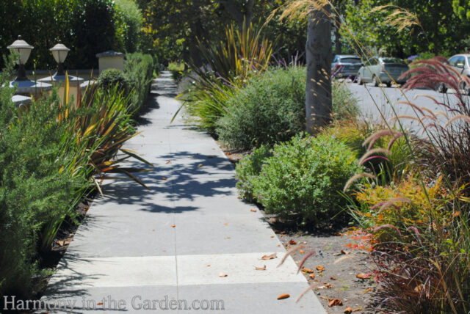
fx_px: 823
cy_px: 157
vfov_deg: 21.6
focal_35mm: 63
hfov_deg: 31.9
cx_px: 235
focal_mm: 42
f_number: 8
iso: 100
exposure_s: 1/250
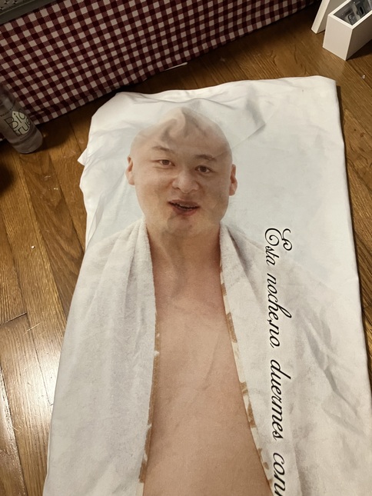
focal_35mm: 28
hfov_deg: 49.8
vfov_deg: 63.4
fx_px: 401
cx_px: 186
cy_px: 248
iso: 320
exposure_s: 1/40
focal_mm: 3.99
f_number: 1.8
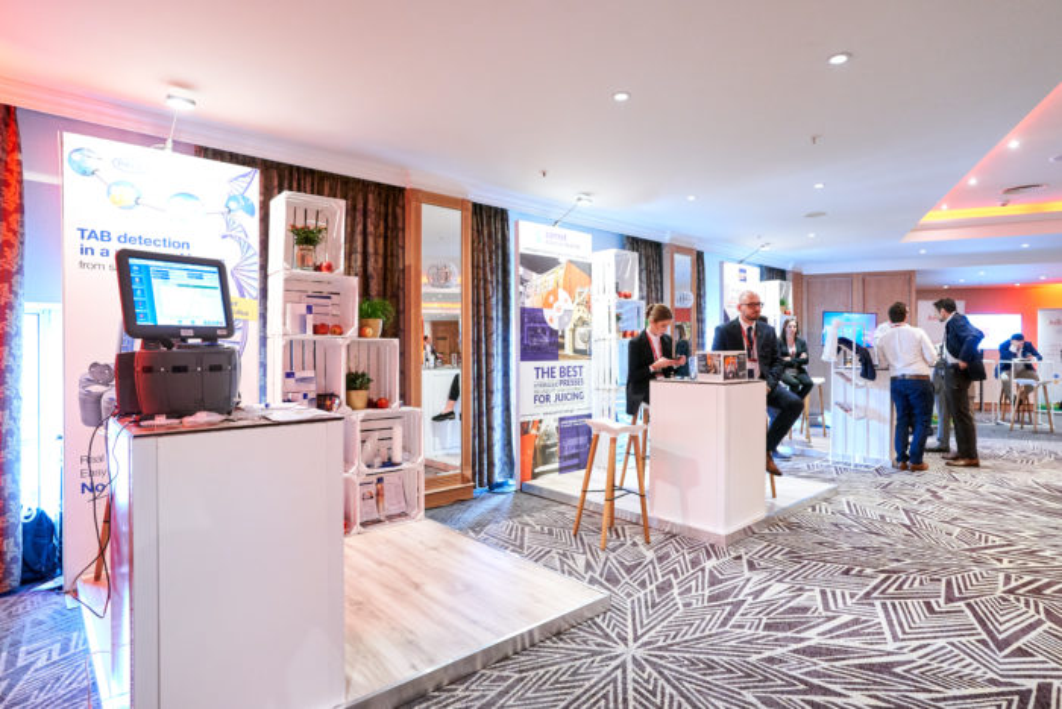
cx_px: 531
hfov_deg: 86.9
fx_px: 561
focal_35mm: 19
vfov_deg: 64.6
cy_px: 354
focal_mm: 19
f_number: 4
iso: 2500
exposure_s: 1/60
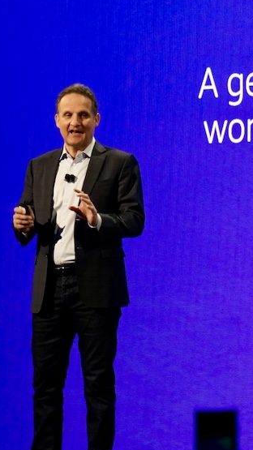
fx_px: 5477
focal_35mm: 459
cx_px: 409
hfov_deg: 2.6
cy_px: 122
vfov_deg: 4.7
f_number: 5.6
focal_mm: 162
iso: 1250
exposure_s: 1/80
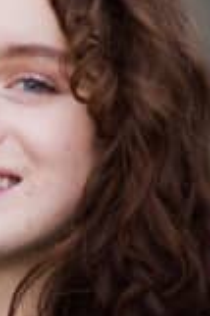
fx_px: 3884
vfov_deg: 4.7
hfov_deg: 3.1
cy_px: 159
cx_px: -181
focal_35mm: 443
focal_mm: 85
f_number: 1.4
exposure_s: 1/640
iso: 200
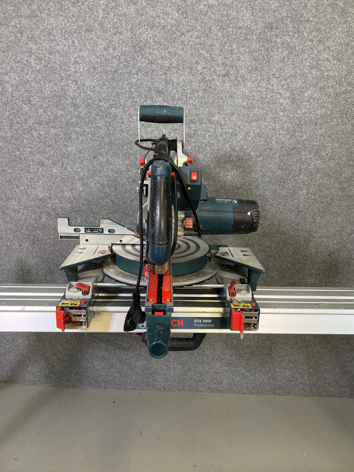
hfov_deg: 53.1
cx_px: 177
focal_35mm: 26
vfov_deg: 67.3
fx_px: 355
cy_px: 236
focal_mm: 5.7
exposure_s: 1/49
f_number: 1.5
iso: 64
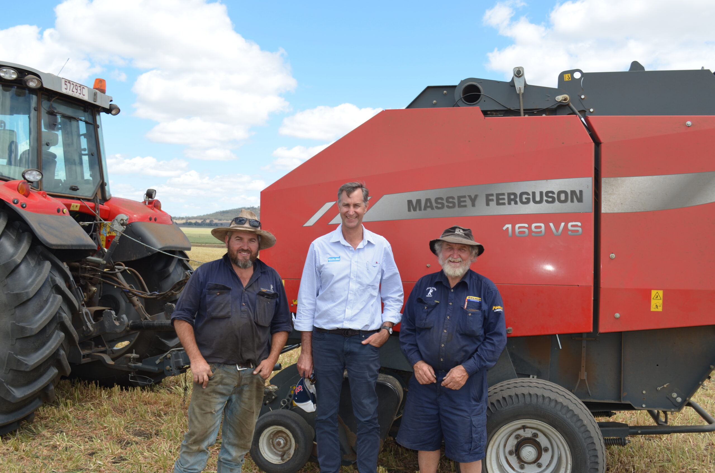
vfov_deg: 36.7
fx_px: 714
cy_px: 236
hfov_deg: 53.2
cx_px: 358
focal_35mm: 36
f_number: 7.1
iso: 100
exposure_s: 1/200
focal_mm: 24
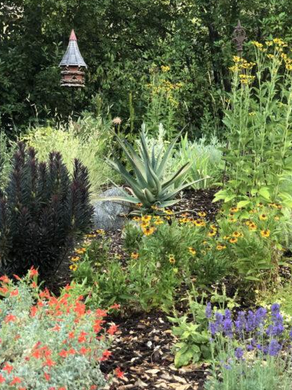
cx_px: 159
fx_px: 675
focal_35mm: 60
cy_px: 192
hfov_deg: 24.4
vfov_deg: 32.2
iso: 100
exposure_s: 1/30
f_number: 2.4
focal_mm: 6
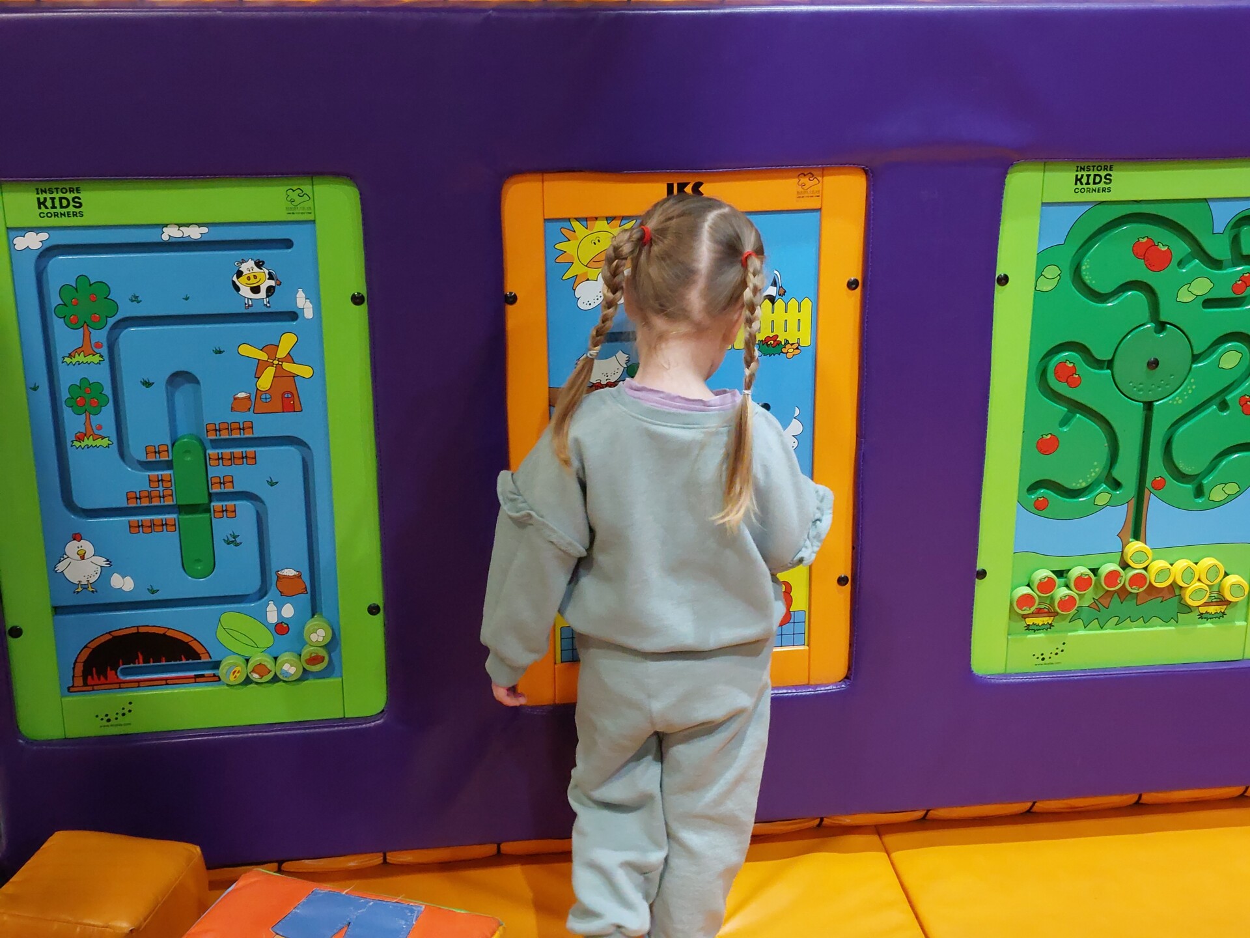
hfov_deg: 69.4
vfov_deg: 54.9
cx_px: 625
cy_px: 469
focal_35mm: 25
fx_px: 903
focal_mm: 5.23
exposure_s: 1/60
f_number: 1.8
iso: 500
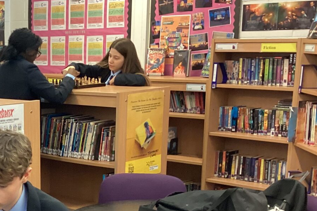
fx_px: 652
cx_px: -7
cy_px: 197
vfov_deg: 18.1
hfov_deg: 25.8
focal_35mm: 74
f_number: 2.4
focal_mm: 3.3
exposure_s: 1/33
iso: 320
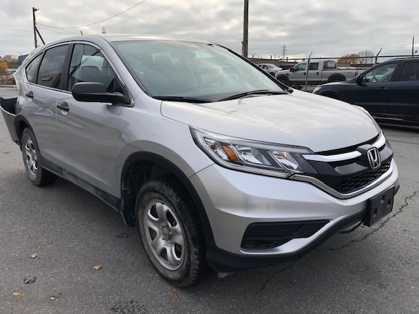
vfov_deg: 49.7
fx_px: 339
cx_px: 210
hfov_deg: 63.4
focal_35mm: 28
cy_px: 157
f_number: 1.8
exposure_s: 1/1333
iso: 20
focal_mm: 4
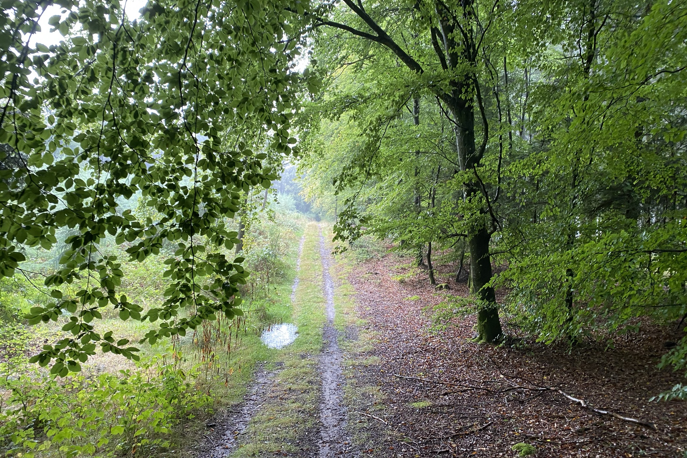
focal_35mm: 28
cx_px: 336
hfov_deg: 65.5
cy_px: 205
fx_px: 534
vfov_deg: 46.3
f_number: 1.8
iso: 125
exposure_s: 1/84
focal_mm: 4.25
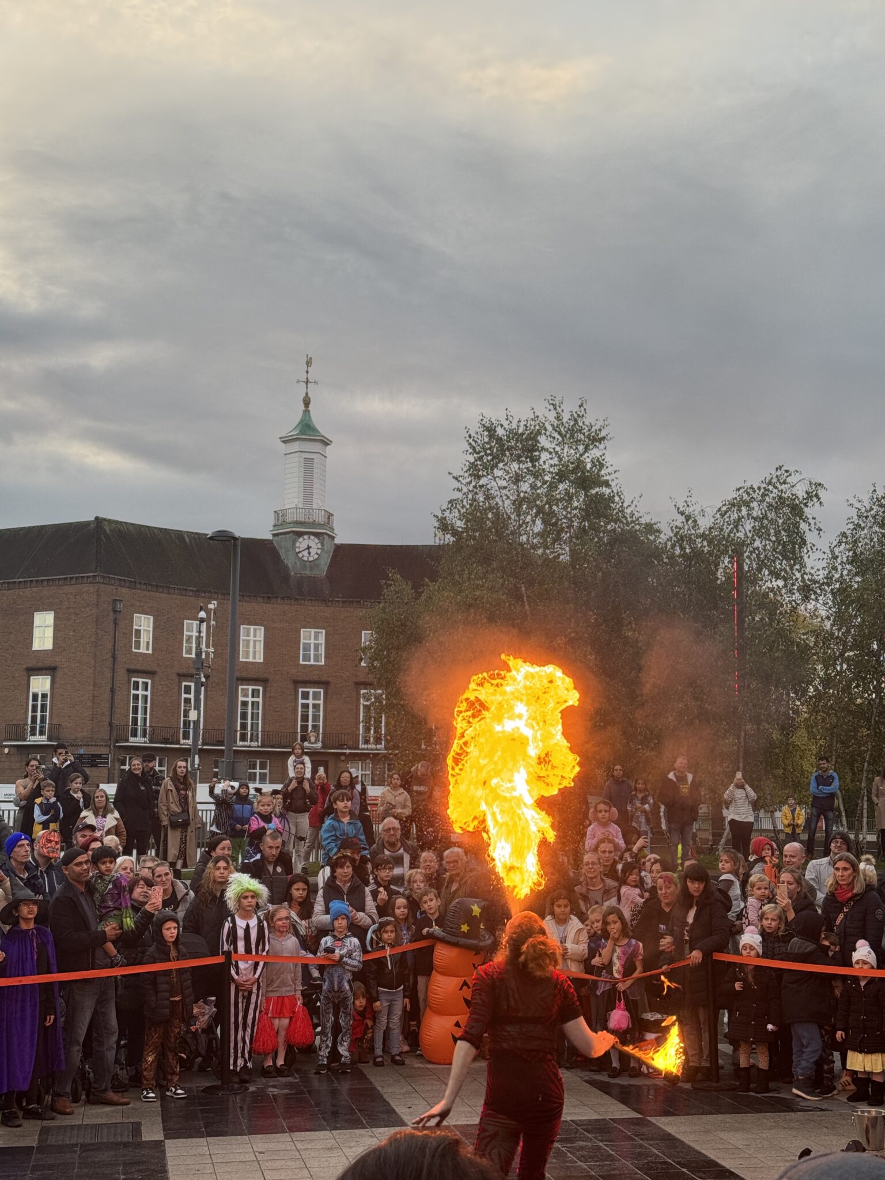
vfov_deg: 39.7
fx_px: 1636
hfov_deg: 30.3
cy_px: 590
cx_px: 442
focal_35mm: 48
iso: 50
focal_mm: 6.76
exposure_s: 1/121
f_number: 1.78
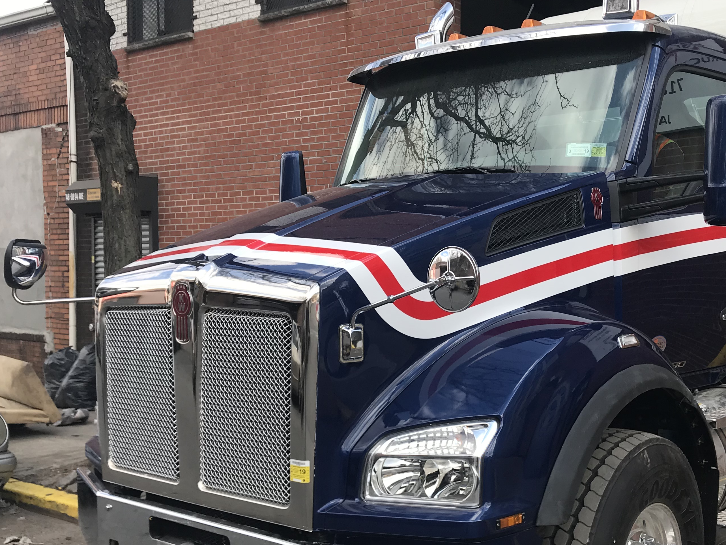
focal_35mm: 44
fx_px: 923
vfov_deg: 32.7
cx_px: 486
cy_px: 348
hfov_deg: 42.4
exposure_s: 1/584
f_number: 1.8
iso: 20
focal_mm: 3.99
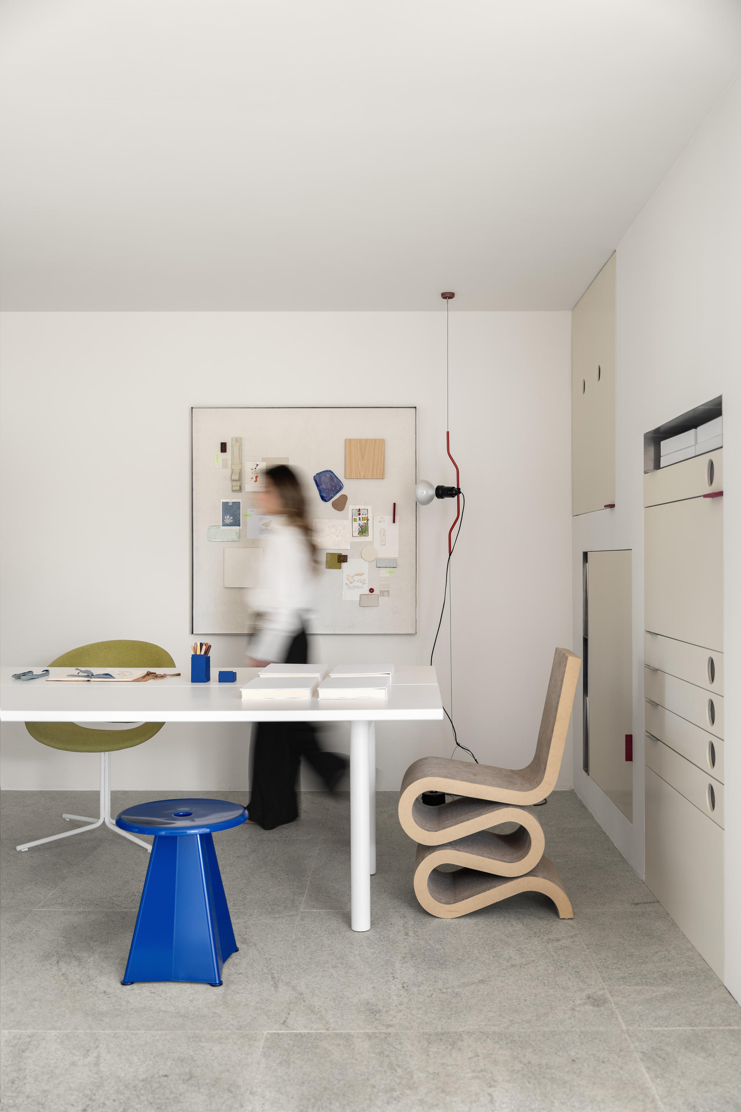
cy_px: 556
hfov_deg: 39.9
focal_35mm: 33
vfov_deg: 57.1
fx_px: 1022
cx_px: 370
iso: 160
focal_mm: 33.1
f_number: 2.8
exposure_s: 1/8
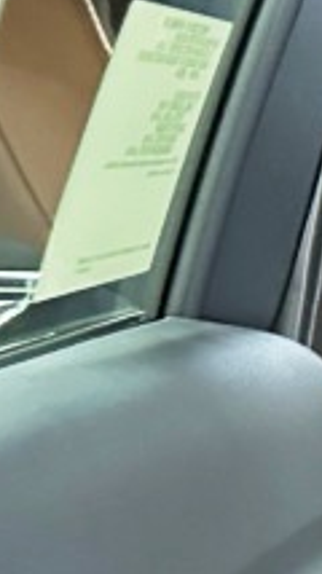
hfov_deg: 7.8
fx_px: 1902
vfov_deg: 16.6
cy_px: 644
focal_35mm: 125
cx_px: 1084
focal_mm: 6.86
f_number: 1.78
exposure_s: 1/30
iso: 800
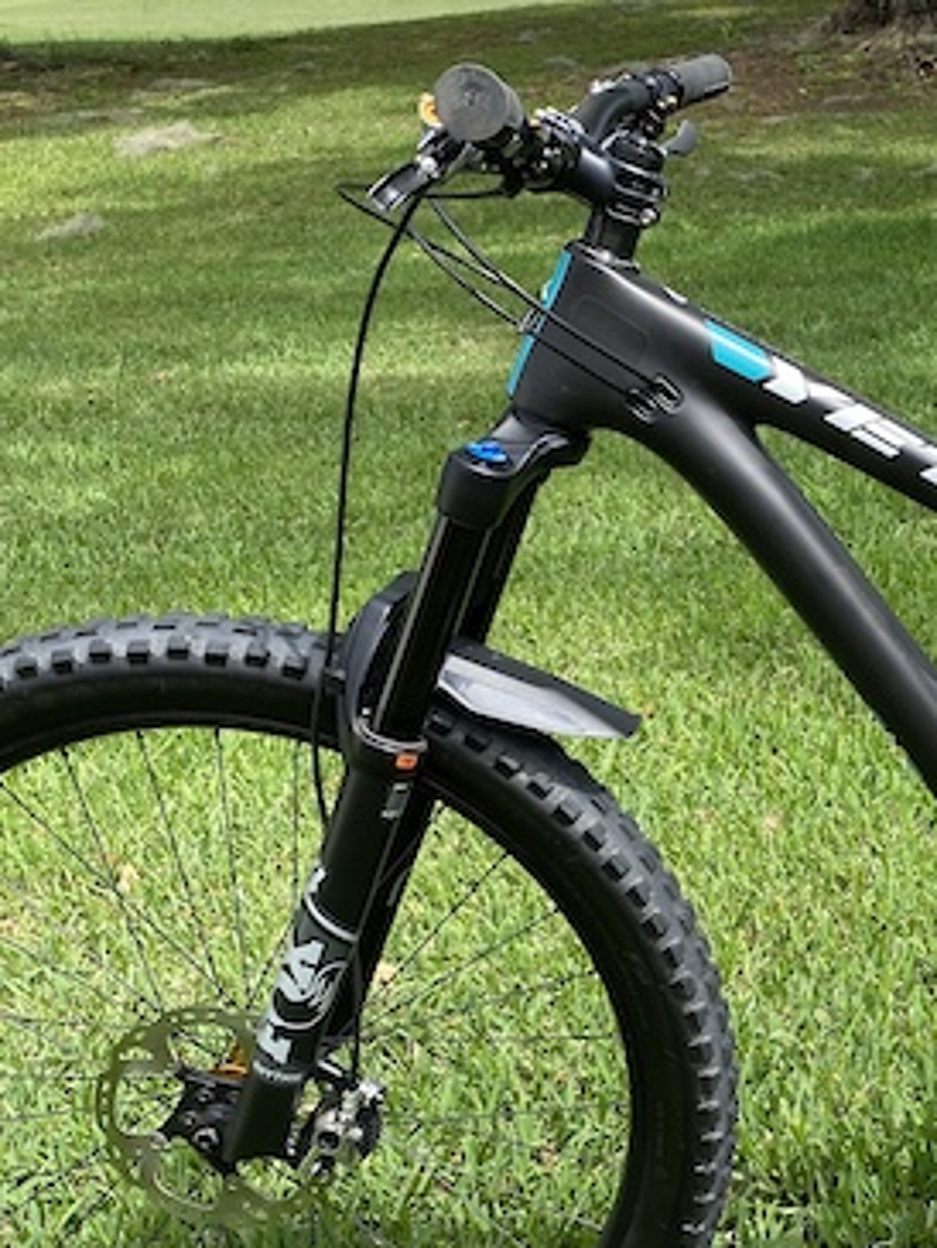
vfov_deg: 33.6
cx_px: 1043
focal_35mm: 57
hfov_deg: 23.9
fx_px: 2056
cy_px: 786
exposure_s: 1/685
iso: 32
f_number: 1.8
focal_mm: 4.25
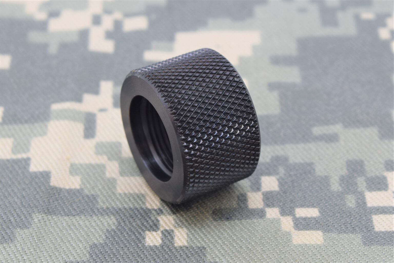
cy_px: 132
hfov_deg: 24.6
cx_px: 197
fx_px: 903
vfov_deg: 16.6
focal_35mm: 82
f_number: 10
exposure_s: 1/6
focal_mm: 55
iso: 100
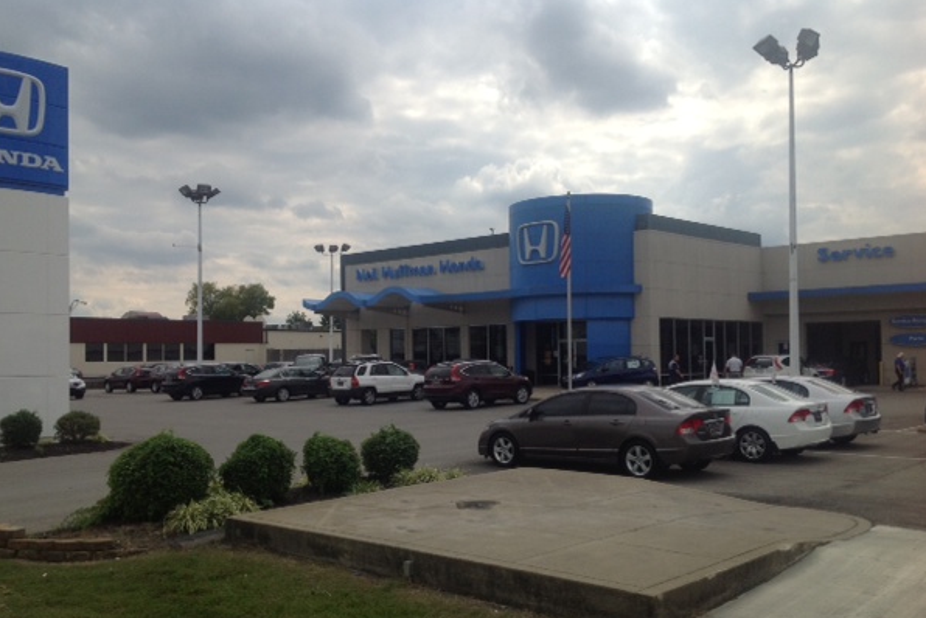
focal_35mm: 39
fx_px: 1004
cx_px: 446
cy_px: 337
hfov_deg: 49.5
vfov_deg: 34.2
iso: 50
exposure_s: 1/2747
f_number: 2.4
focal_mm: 4.28
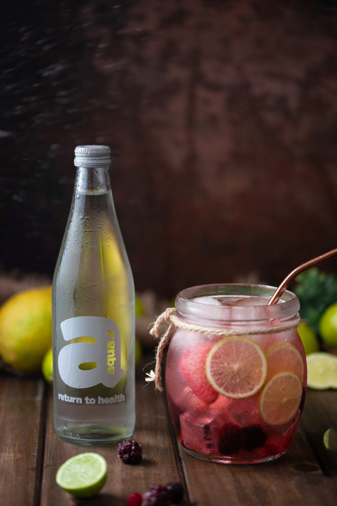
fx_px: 1476
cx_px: 168
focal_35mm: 105
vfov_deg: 19.5
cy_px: 253
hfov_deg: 13.0
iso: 100
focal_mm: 105
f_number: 3.2
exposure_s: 1/80
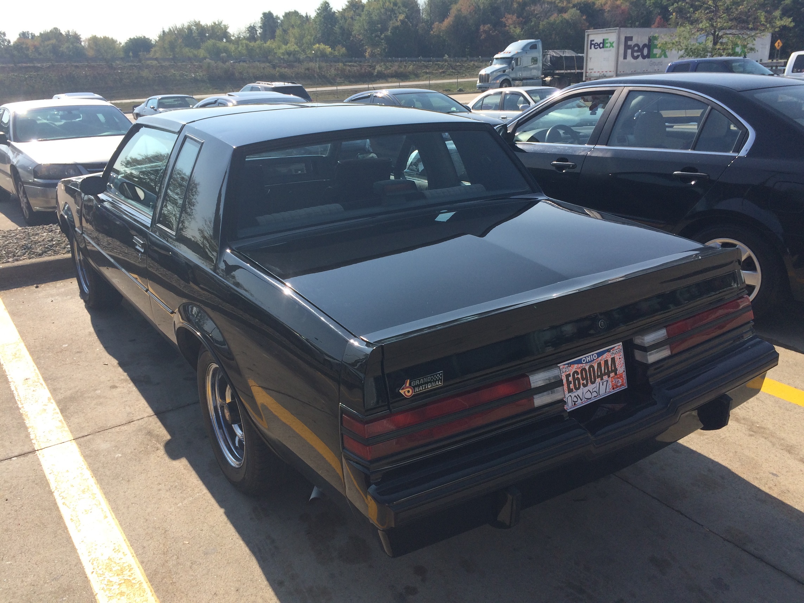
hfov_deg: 61.7
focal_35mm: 29
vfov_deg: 48.2
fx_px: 674
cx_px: 402
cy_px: 302
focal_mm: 4.15
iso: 32
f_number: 2.2
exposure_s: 1/1953
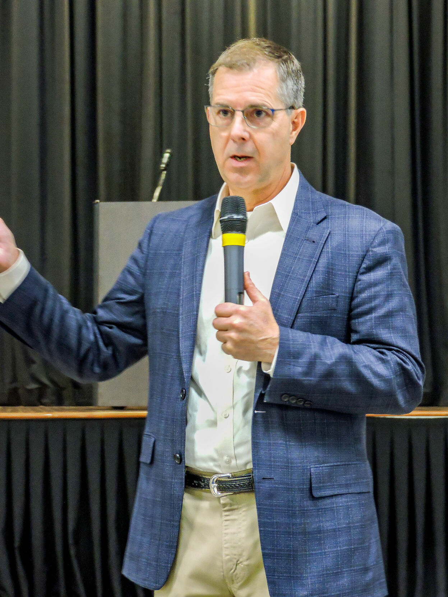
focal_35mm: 100
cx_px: 224
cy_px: 298
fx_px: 1726
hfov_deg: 14.8
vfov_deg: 19.6
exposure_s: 1/10
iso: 800
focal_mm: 17.8
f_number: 4.1
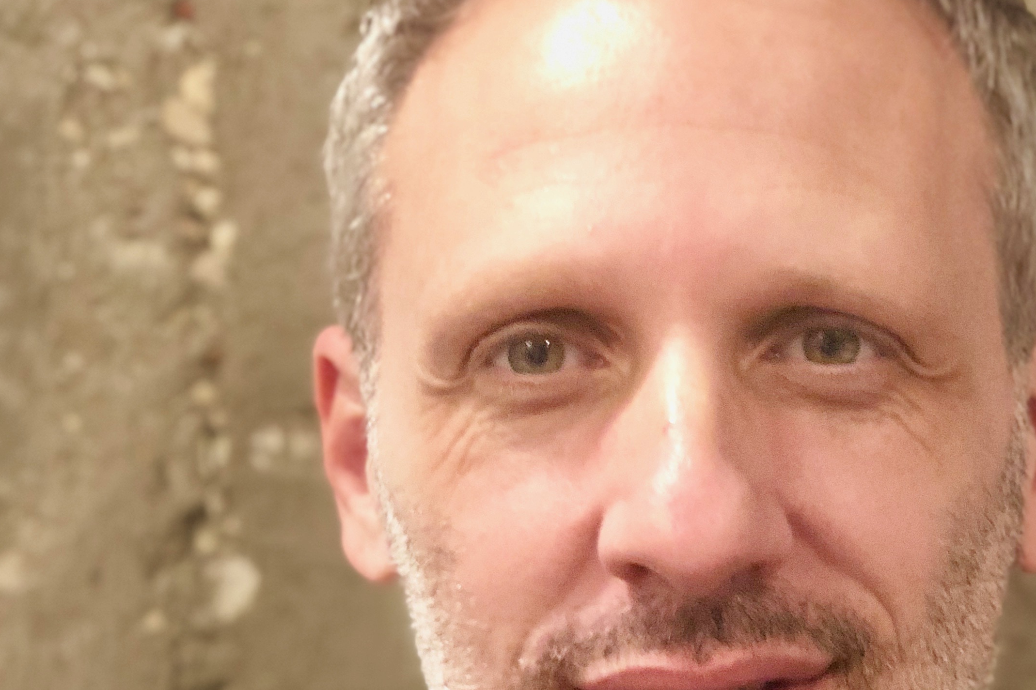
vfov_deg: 13.3
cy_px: 657
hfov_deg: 20.0
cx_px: 684
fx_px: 2935
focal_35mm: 102
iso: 160
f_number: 2.4
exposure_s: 1/8
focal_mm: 6
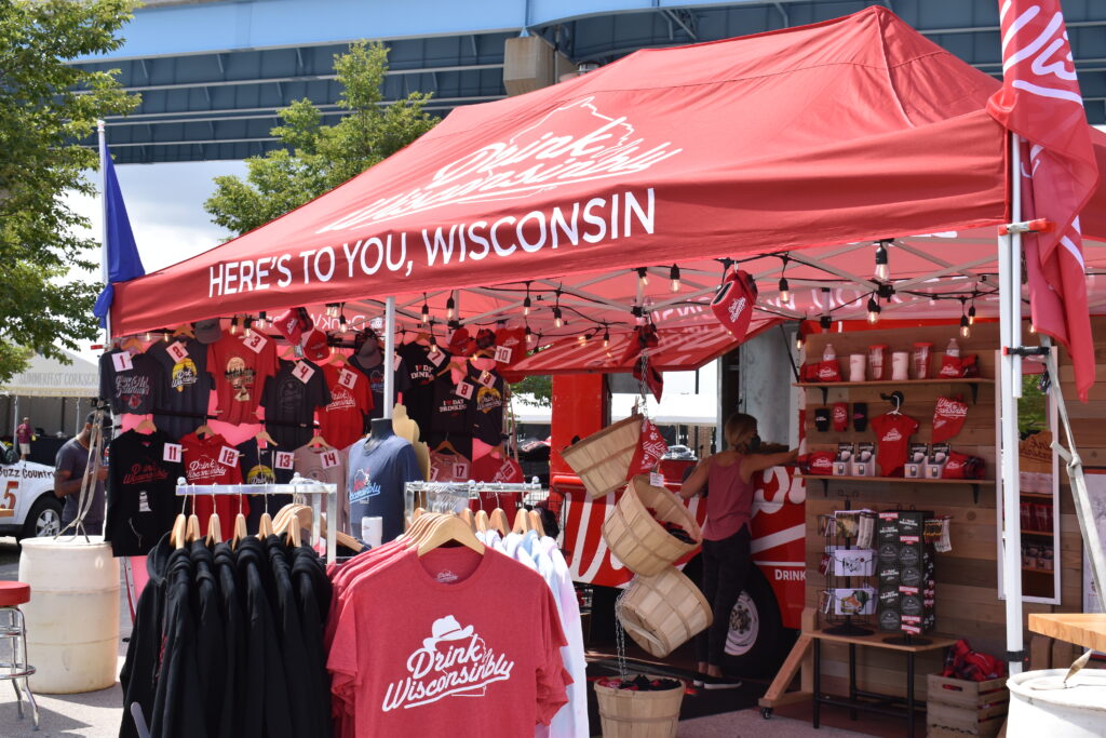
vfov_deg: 30.9
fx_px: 1337
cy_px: 369
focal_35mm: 44
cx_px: 553
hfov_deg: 45.0
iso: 200
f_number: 10
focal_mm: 29
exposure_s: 1/400
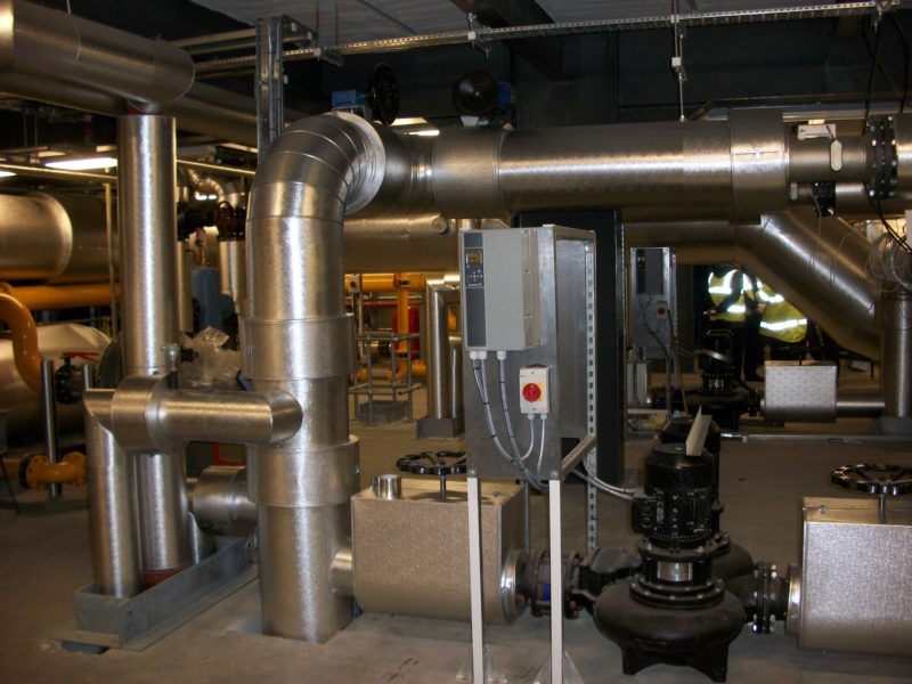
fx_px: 922
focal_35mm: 35
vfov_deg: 40.7
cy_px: 342
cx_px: 456
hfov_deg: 52.6
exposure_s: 1/60
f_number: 3.1
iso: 160
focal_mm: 6.3
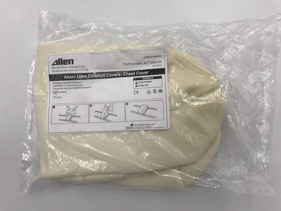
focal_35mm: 28
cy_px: 106
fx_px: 227
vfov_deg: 49.7
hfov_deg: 63.4
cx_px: 140
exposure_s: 1/60
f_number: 1.8
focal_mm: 3.99
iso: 32
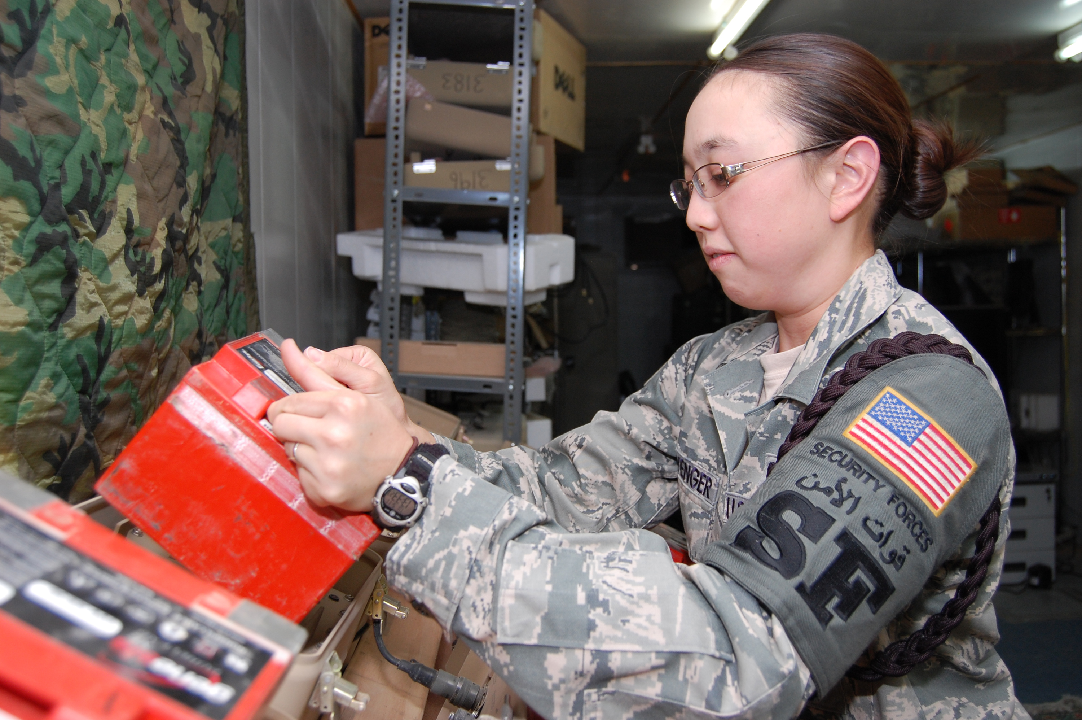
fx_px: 991
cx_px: 541
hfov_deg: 57.3
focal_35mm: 33
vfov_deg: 39.9
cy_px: 360
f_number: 4
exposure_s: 1/60
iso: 400
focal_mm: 22
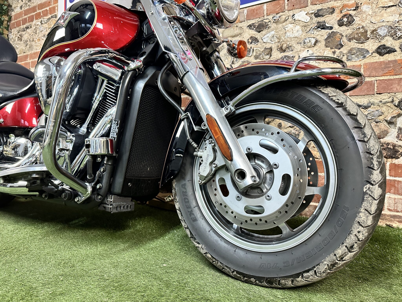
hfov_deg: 71.6
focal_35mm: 24
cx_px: 201
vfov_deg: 56.8
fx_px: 279
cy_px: 151
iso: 500
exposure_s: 1/50
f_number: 1.78
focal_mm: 6.86
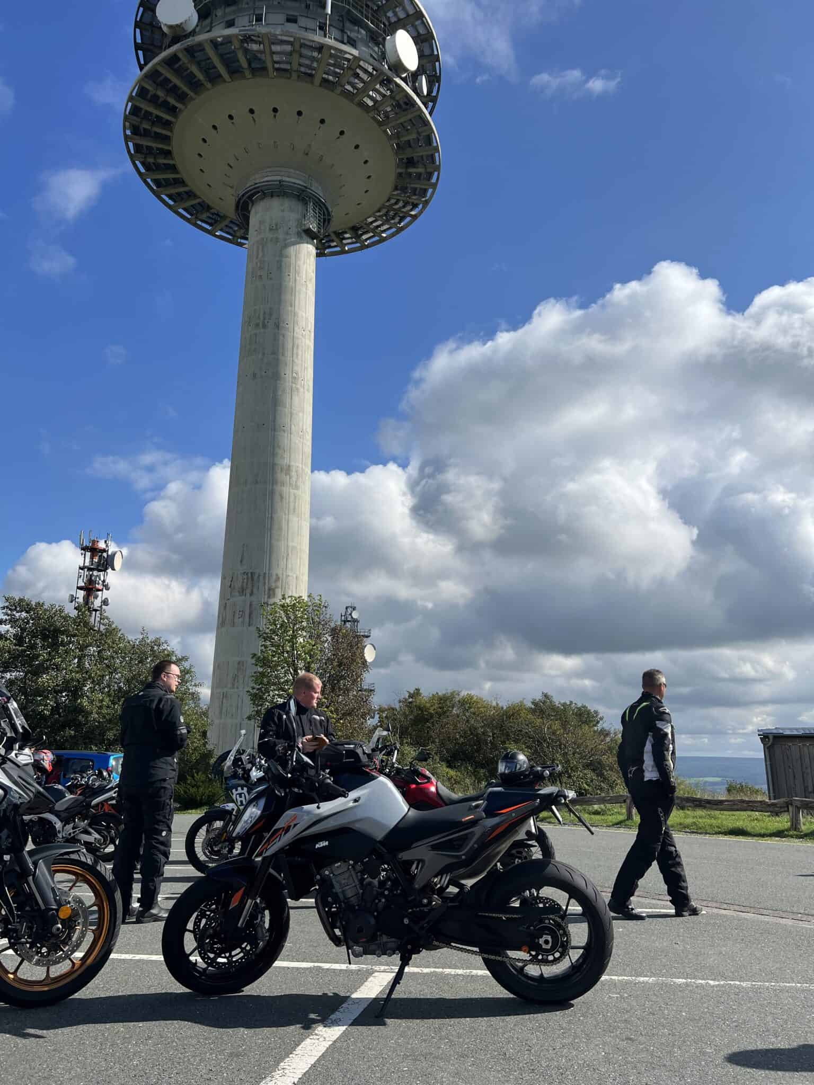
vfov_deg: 67.3
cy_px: 542
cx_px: 407
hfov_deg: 53.1
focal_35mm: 26
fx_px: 815
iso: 50
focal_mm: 5.7
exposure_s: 1/6211
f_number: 1.5
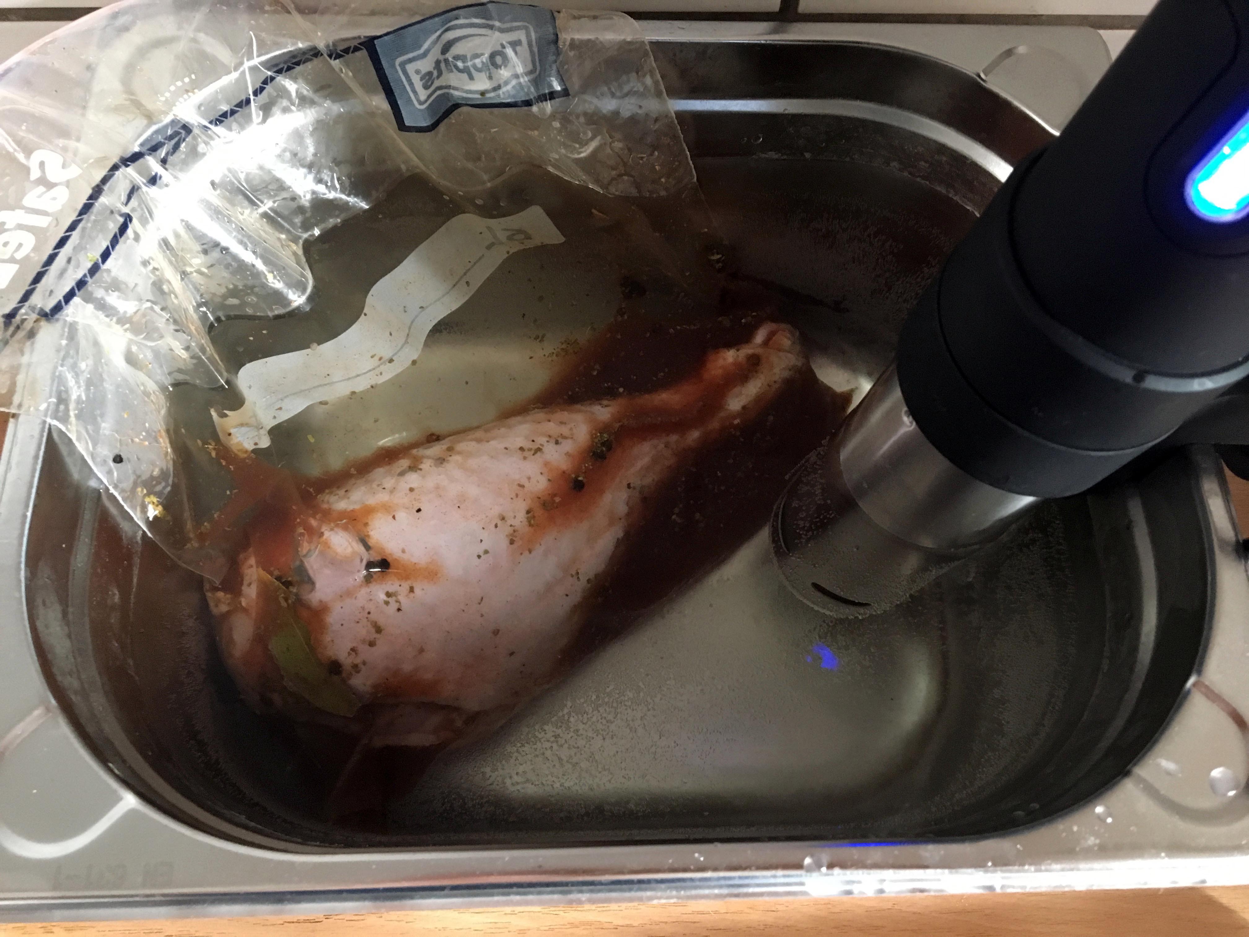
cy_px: 468
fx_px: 1046
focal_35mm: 29
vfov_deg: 48.2
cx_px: 624
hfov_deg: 61.7
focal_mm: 4.15
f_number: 2.2
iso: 200
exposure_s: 1/17
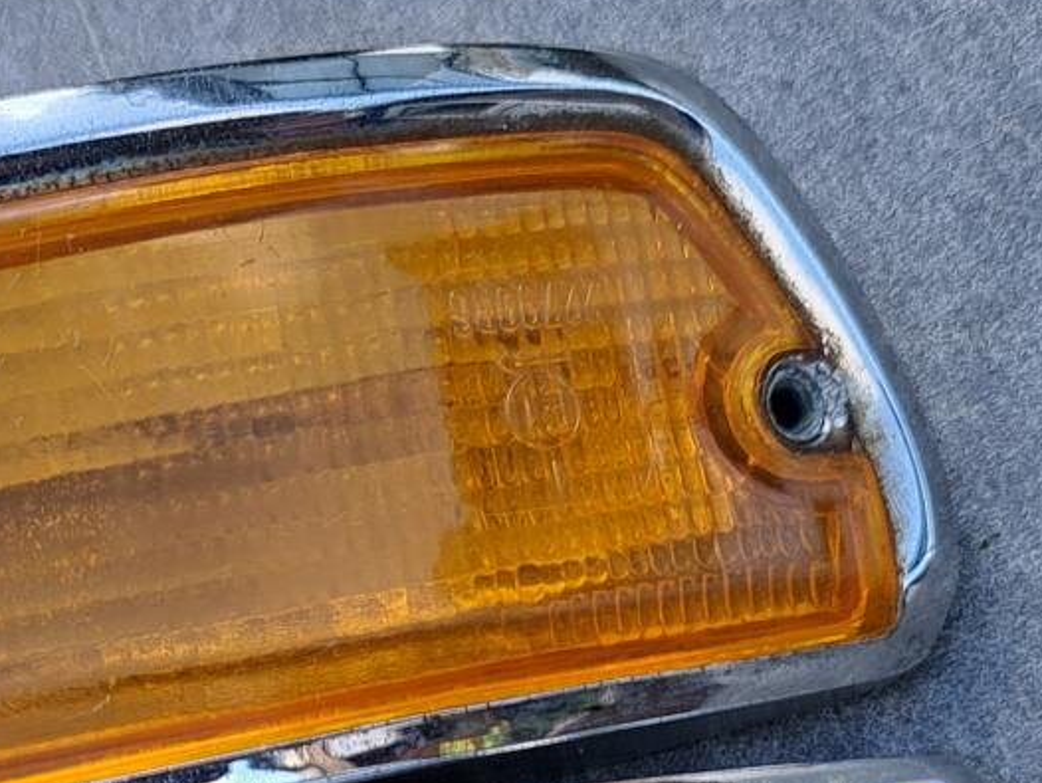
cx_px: 263
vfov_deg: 19.1
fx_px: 2198
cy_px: 940
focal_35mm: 73
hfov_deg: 26.3
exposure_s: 1/100
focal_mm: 5.23
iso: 50
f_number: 1.8
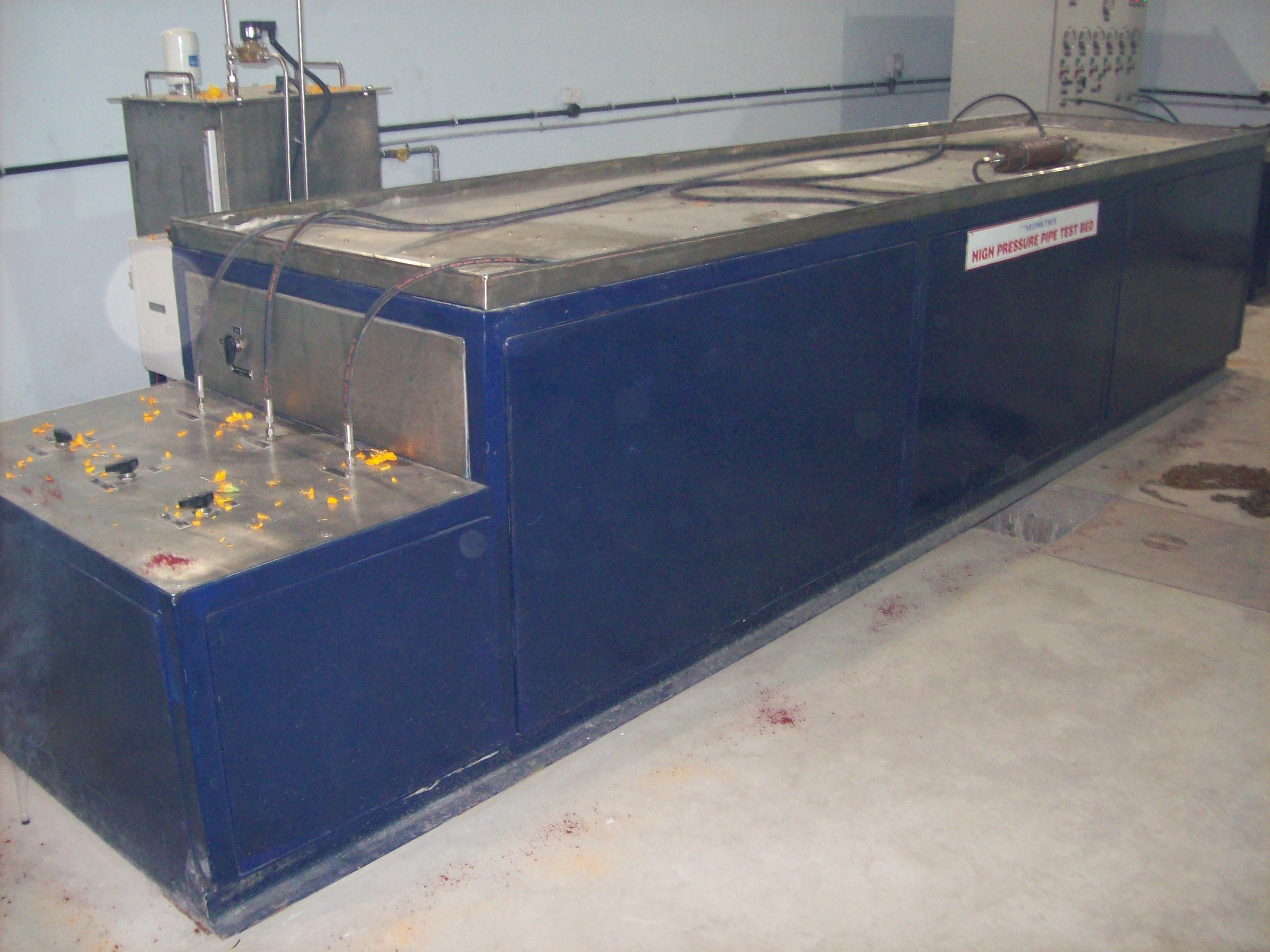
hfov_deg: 51.4
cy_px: 476
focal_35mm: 36
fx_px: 1320
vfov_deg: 39.6
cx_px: 635
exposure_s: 1/64
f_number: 2.7
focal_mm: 6
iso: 200
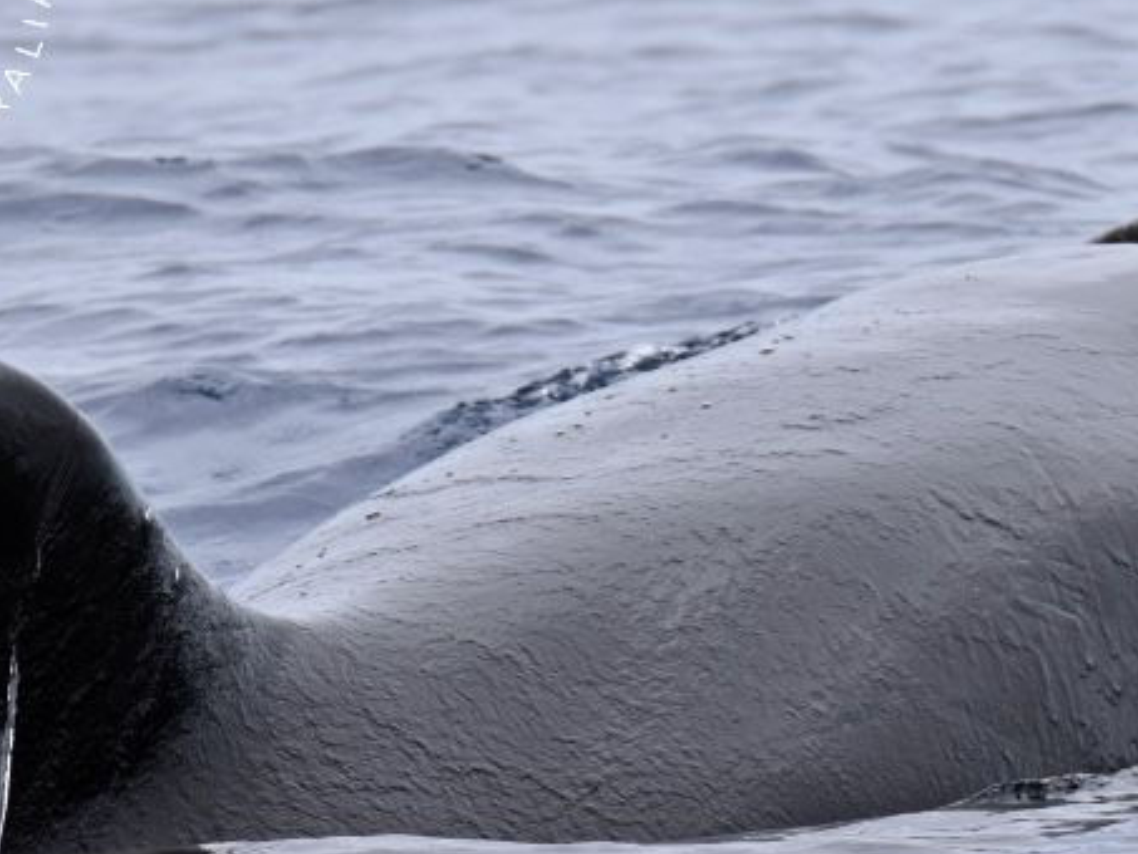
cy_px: 468
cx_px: 678
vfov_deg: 1.5
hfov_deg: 2.0
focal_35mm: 993
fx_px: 32653
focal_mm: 390
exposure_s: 1/1600
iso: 400
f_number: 6
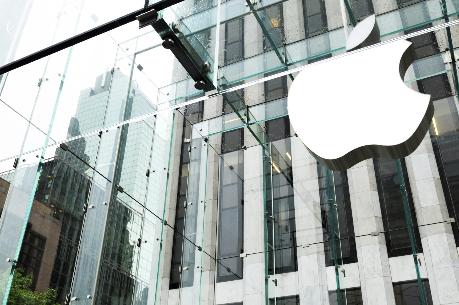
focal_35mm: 39
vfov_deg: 34.2
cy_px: 152
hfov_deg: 49.6
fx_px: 497
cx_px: 230
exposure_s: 1/125
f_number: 8
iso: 200
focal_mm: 26
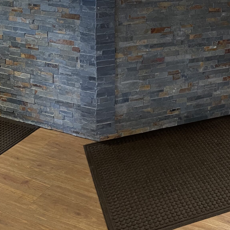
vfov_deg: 30.0
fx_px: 383
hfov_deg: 32.7
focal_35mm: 51
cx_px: 176
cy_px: -22
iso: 250
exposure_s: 1/60
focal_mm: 4.2
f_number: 1.6
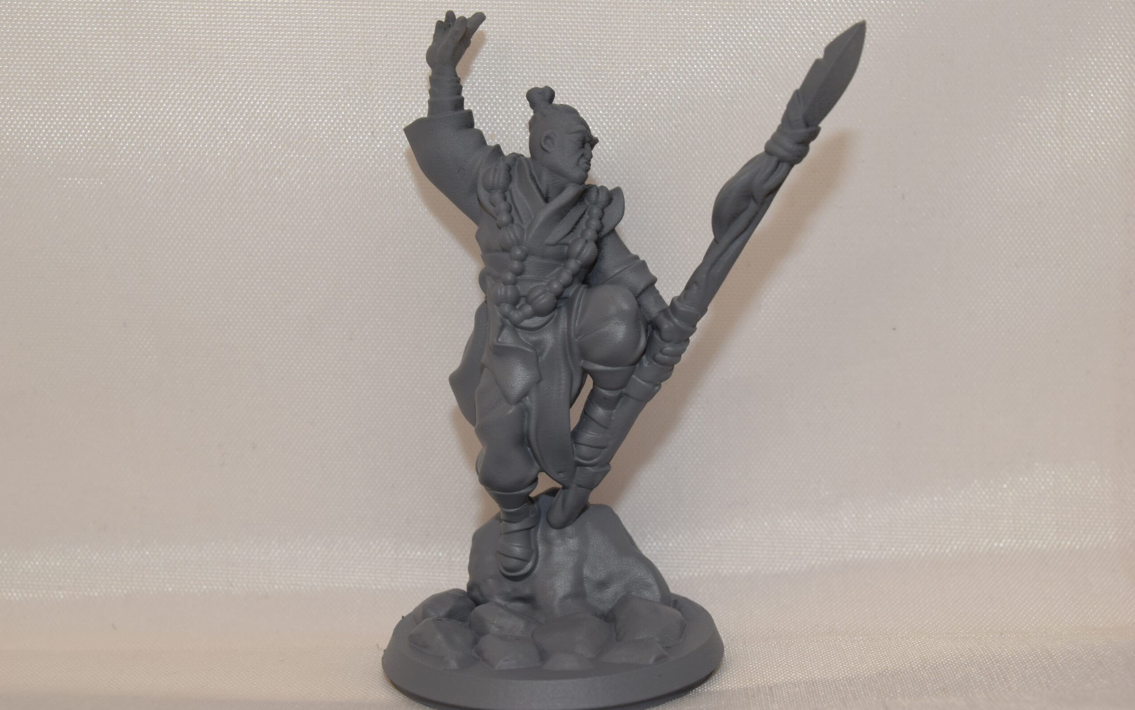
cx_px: 564
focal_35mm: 74
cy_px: 361
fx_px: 2289
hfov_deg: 27.8
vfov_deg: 17.6
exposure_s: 1/2.5
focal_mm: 48
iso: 100
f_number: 14
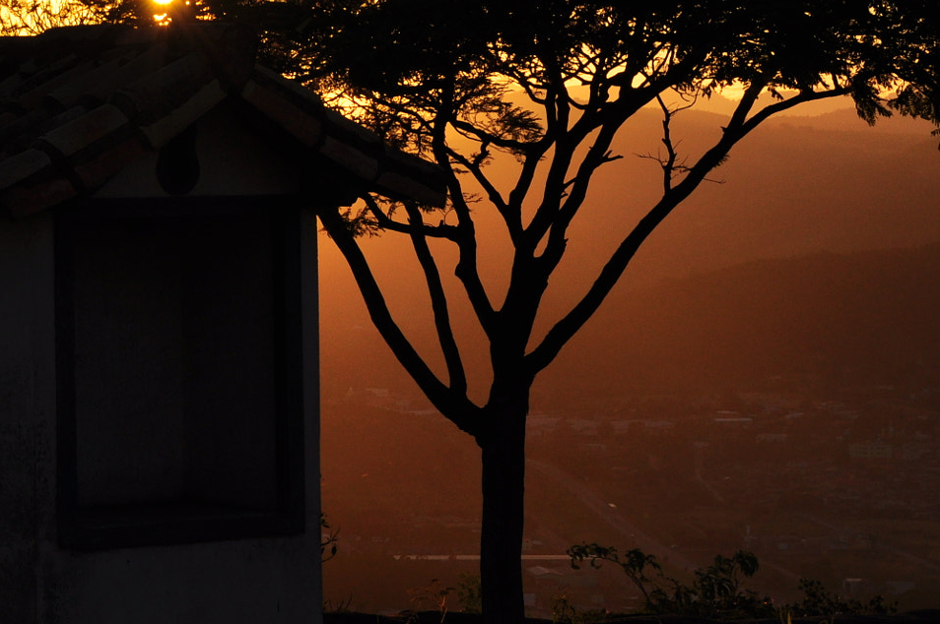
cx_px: 165
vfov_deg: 7.7
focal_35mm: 177
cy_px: 10
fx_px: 4619
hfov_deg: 11.6
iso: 200
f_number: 11
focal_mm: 55
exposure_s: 1/640
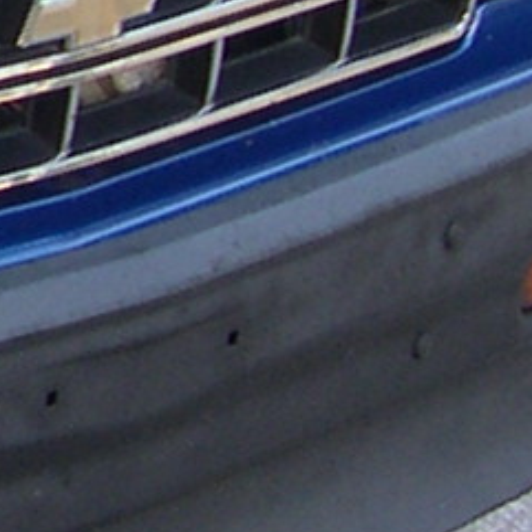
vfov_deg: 5.5
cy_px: -46
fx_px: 5494
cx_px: -1428
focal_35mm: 316
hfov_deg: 5.1
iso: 100
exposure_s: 1/71.6
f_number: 2.8
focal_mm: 8
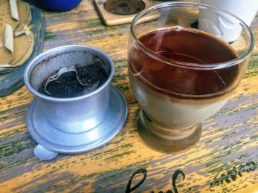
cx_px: 129
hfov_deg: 61.7
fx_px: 216
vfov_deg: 48.2
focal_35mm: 29
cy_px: 96
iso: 32
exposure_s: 1/33
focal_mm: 4.15
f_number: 2.2
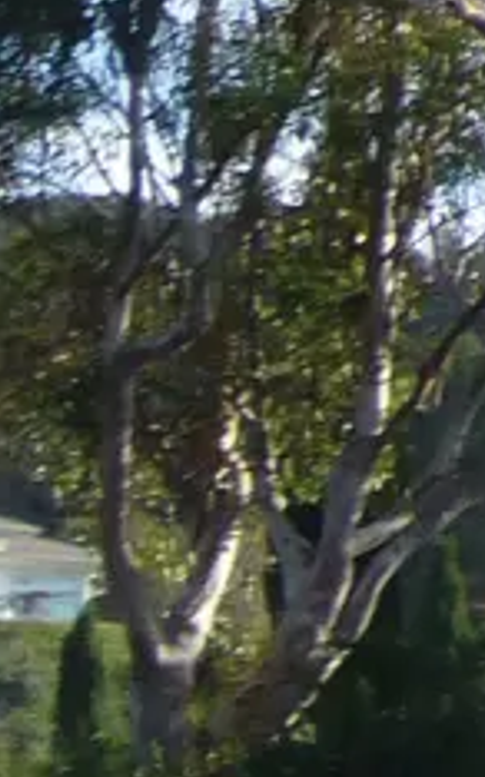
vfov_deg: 6.8
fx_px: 6268
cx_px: -2448
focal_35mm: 296
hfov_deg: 3.7
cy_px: 1720
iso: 100
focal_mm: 6.1
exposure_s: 1/400
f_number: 3.7
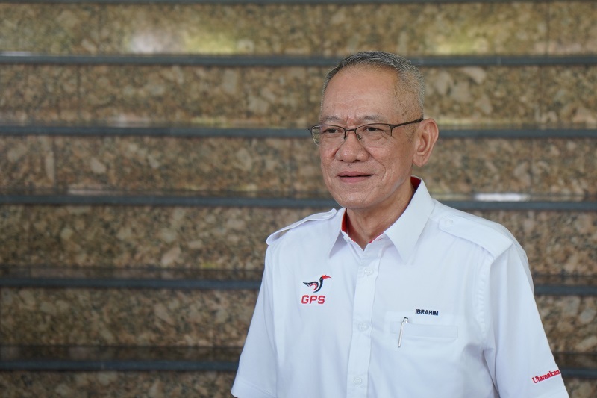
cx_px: 298
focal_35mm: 105
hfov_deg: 19.5
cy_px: 199
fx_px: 1741
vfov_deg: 13.0
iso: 400
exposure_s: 1/125
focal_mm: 70
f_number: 2.8
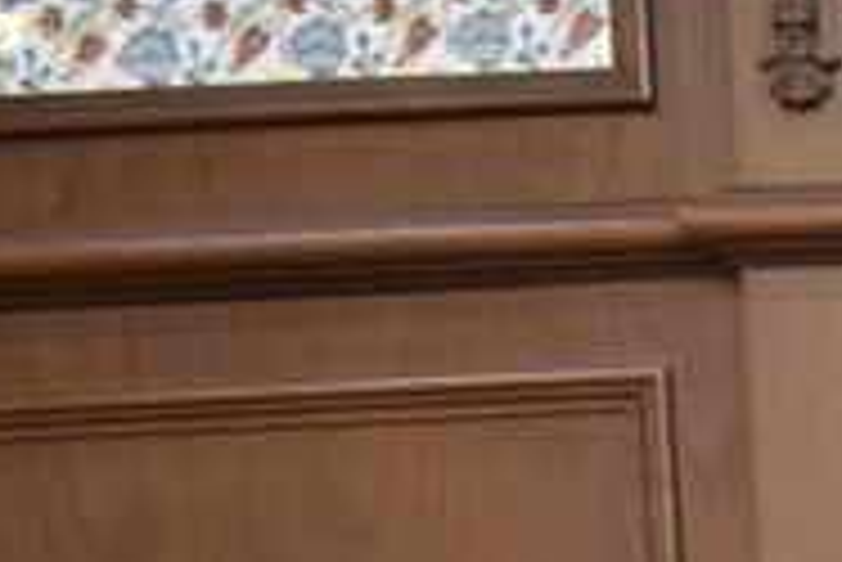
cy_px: 1479
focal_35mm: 164
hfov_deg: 10.4
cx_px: 2173
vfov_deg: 7.6
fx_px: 3839
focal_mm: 20
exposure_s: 1/60
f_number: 3.8
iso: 1400
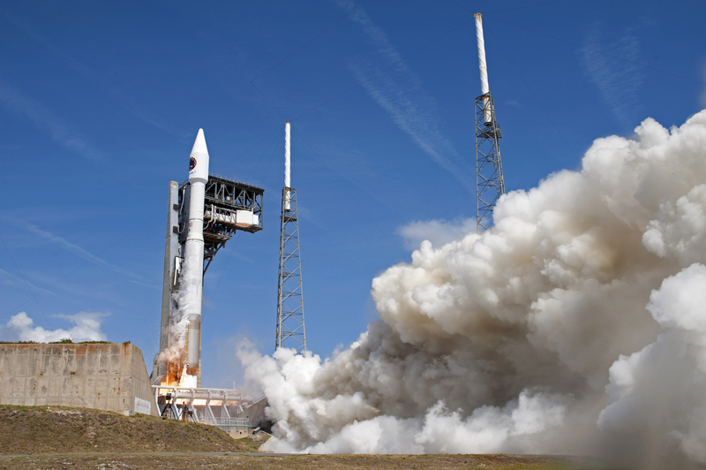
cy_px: 235
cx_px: 353
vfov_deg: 37.8
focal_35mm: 35
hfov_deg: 54.5
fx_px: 686
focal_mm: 35
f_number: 8
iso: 200
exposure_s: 1/1000
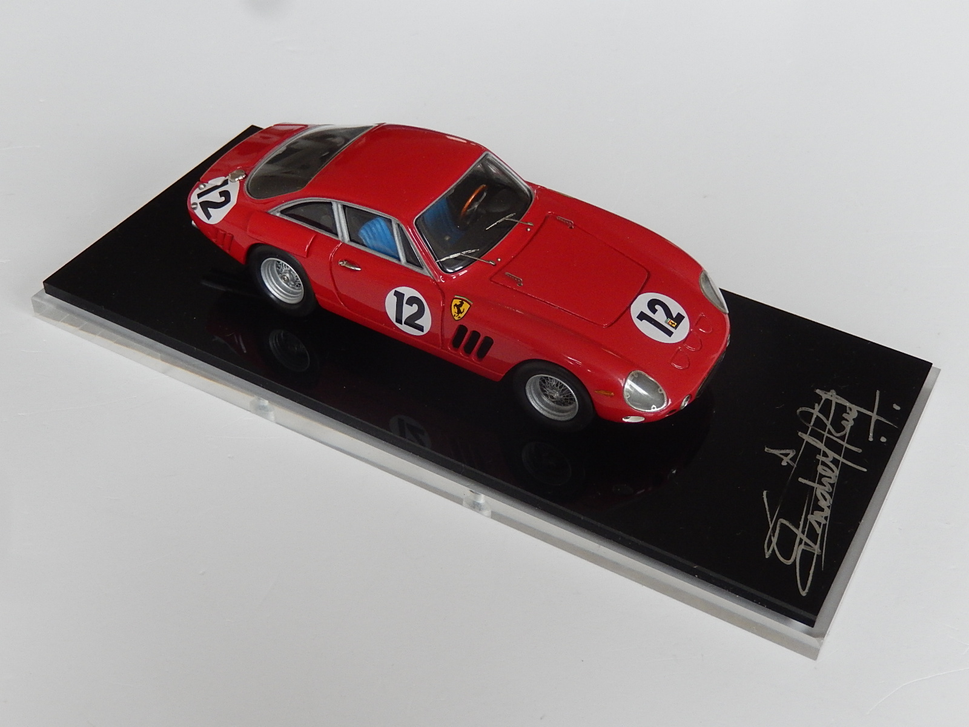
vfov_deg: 32.2
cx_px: 484
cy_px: 364
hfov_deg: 42.1
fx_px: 1260
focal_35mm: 45
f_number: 4.3
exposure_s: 1/50
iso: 400
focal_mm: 8.1
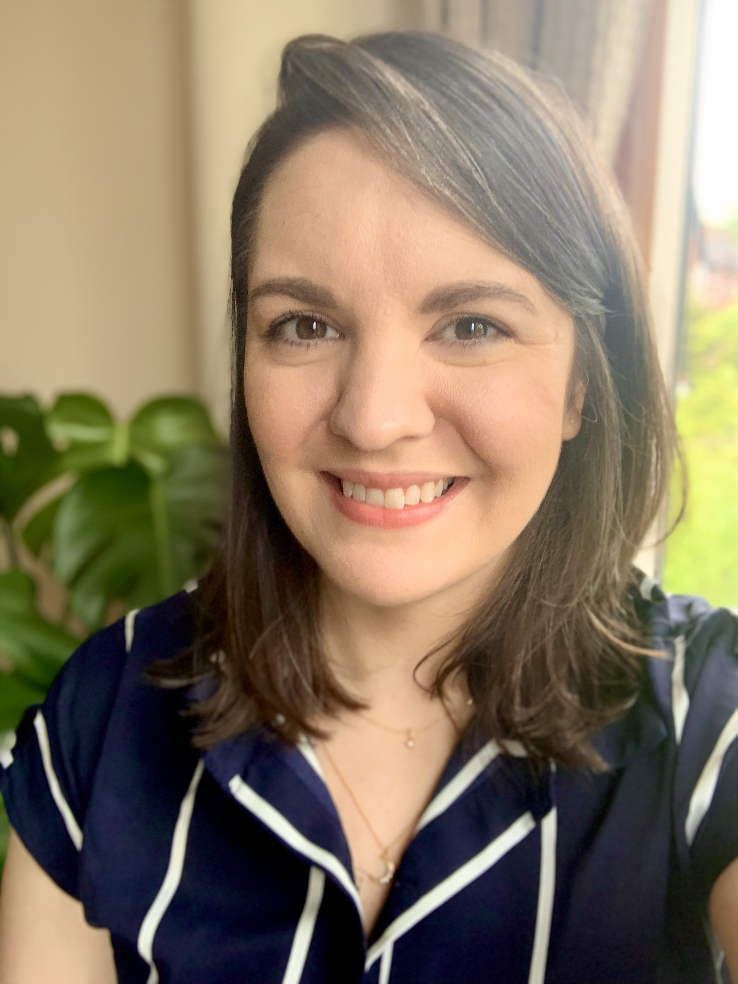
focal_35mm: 32
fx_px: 910
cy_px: 492
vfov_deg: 56.8
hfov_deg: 44.2
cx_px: 369
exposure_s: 1/60
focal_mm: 2.87
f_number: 2.2
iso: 80
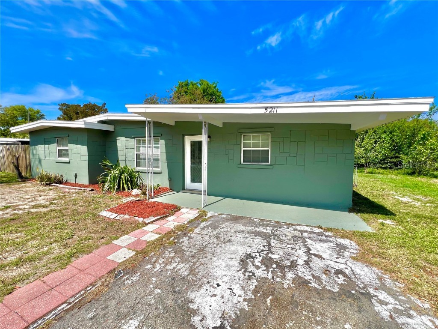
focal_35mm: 13
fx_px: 164
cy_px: 164
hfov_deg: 106.2
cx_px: 219
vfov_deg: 89.9
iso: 32
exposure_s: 1/1815
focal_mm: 1.57
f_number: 1.8
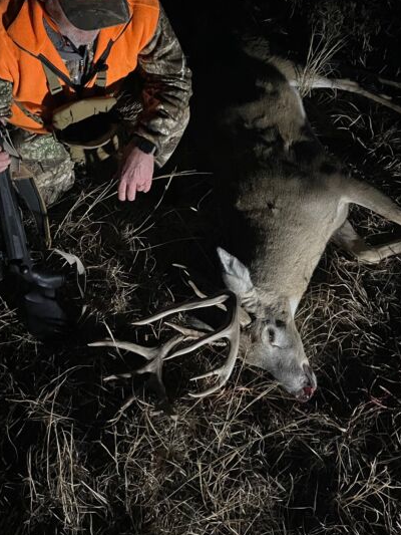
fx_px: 602
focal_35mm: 39
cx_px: 161
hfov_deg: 36.7
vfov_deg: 46.5
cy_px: 147
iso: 2500
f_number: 1.6
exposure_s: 1/15
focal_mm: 5.1
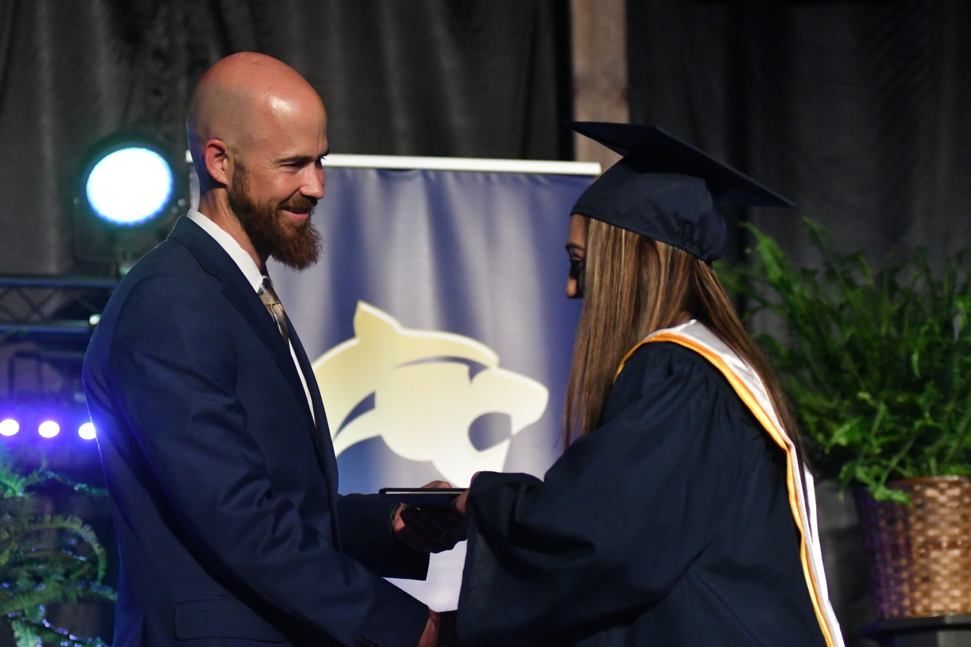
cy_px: 324
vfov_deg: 11.4
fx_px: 3237
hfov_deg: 17.1
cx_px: 486
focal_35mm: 120
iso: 8000
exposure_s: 1/640
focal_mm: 80
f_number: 2.8
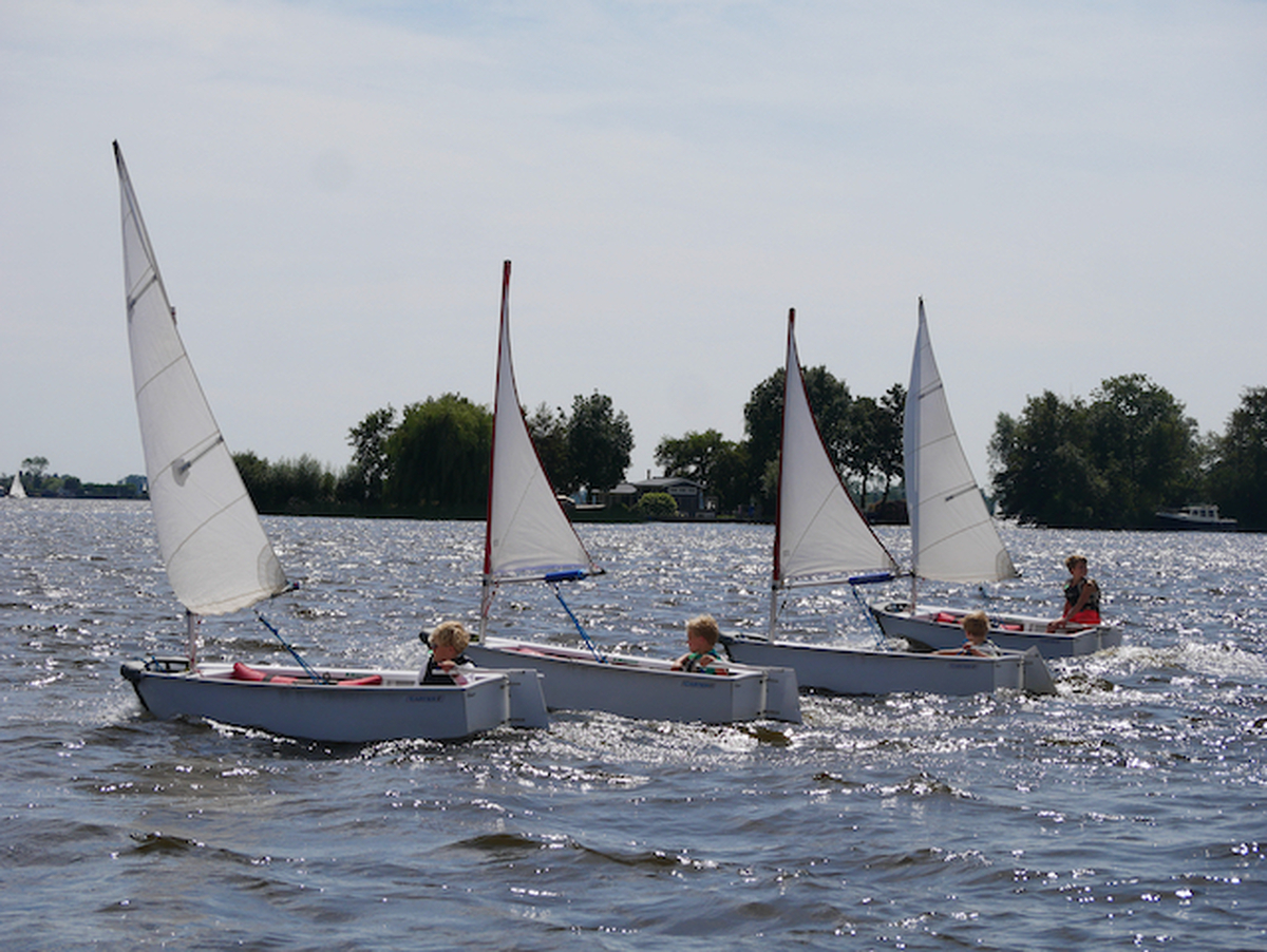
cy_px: 476
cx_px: 634
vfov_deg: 13.2
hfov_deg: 17.6
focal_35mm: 112
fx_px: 4103
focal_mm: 56
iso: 200
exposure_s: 1/800
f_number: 9
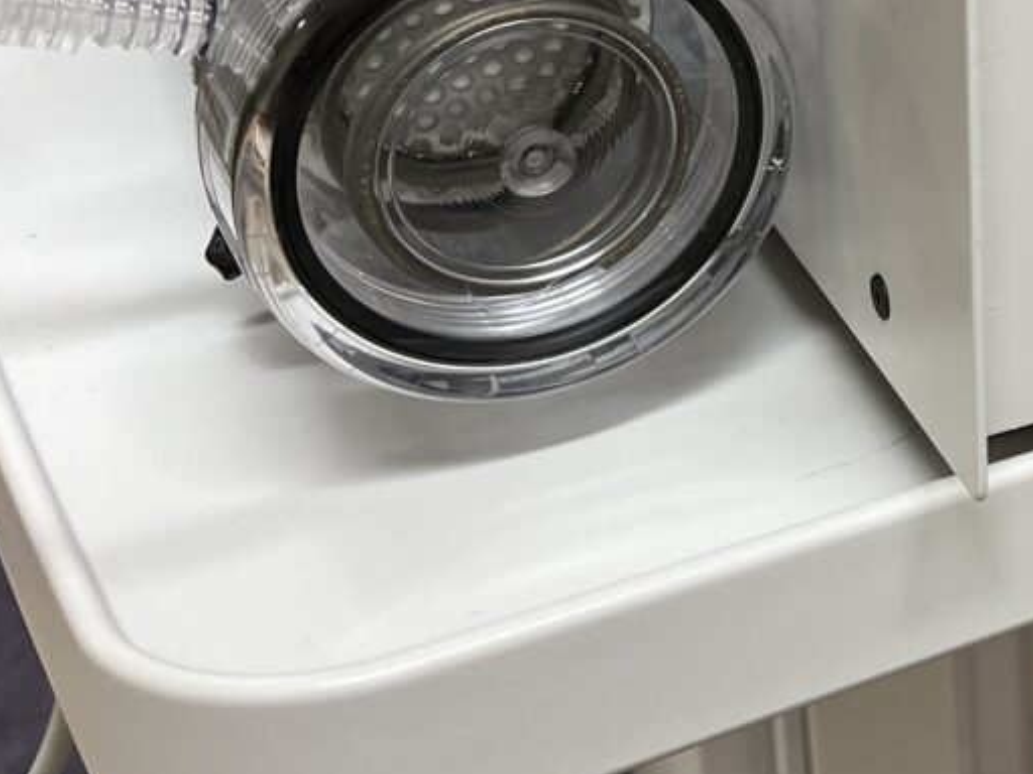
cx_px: 1505
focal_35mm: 78
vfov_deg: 17.9
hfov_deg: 21.4
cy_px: -163
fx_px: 2328
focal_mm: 5.1
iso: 100
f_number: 1.6
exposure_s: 1/90
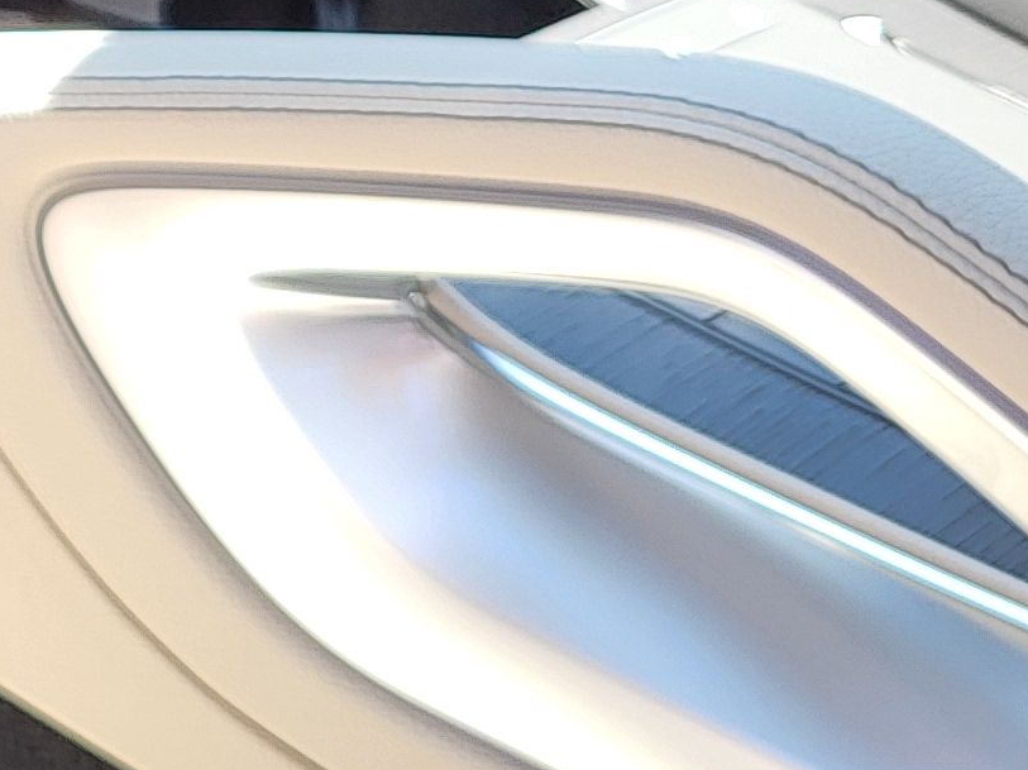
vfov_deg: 11.0
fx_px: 3800
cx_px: -1129
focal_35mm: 128
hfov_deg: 13.0
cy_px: -527
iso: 40
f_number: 1.8
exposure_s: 1/209
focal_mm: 5.4
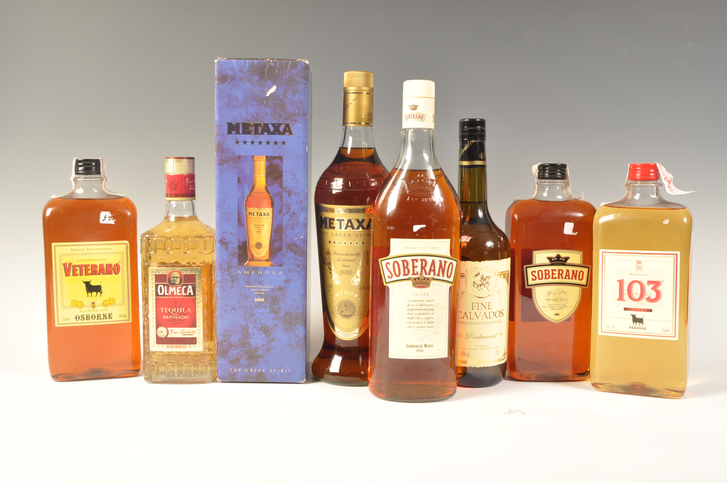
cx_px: 364
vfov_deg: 34.1
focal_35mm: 39
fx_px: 787
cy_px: 242
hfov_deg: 49.6
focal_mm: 26
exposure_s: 1/125
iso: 250
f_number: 8
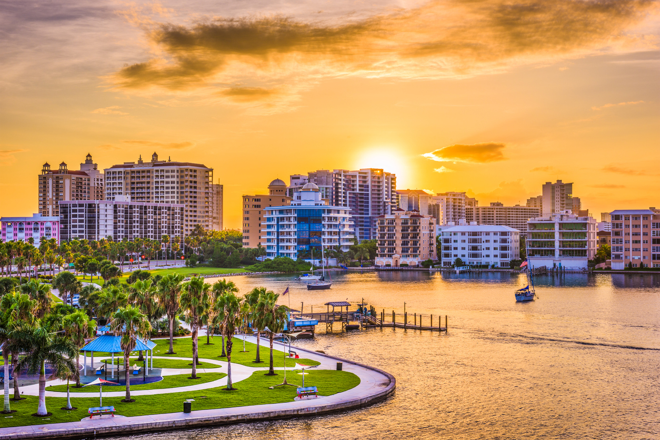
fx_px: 880
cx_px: 330
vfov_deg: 28.1
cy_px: 220
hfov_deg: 41.1
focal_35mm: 48
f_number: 16
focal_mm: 48
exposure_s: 1/5
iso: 100
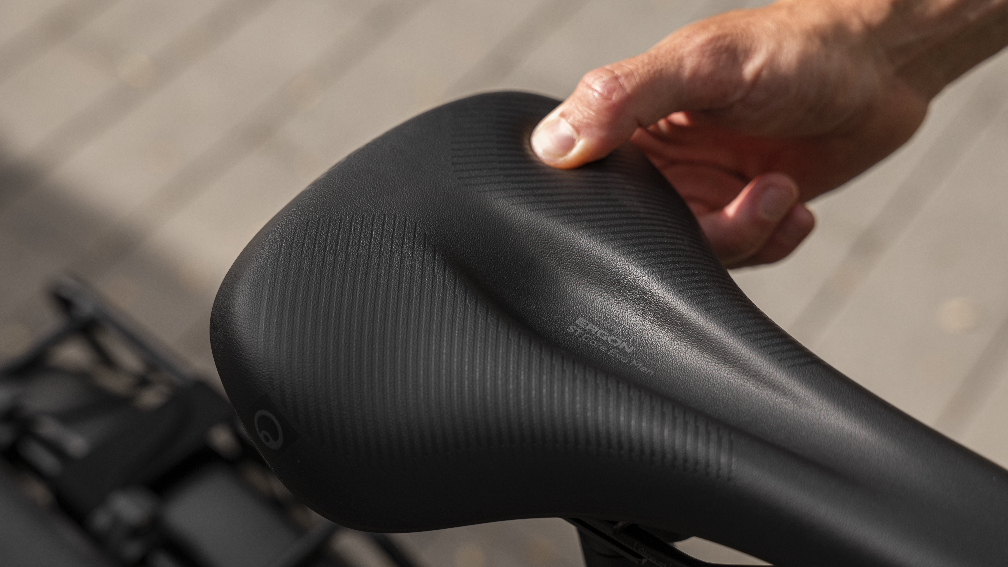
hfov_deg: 39.9
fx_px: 1390
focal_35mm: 52
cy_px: 302
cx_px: 504
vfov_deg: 23.1
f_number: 4
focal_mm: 49
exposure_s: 1/1000
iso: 200
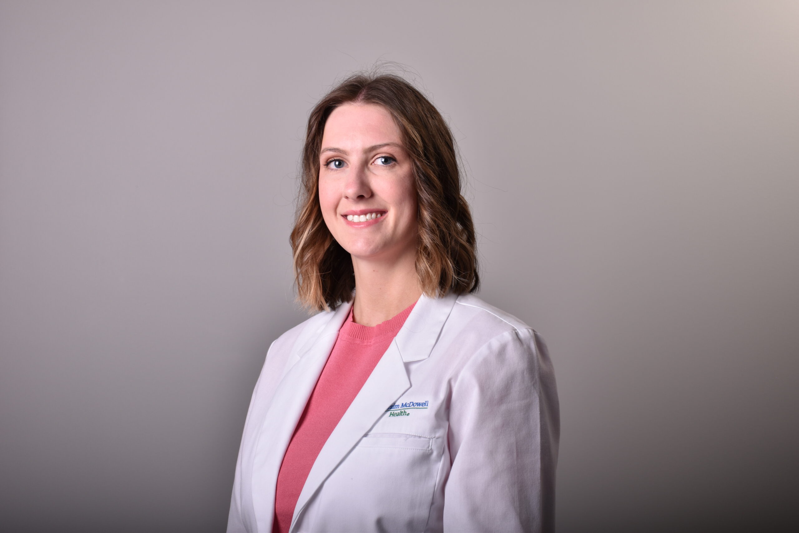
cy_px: 266
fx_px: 1598
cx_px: 400
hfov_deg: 28.1
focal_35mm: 72
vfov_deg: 18.9
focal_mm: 48
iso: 100
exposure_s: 1/200
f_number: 8
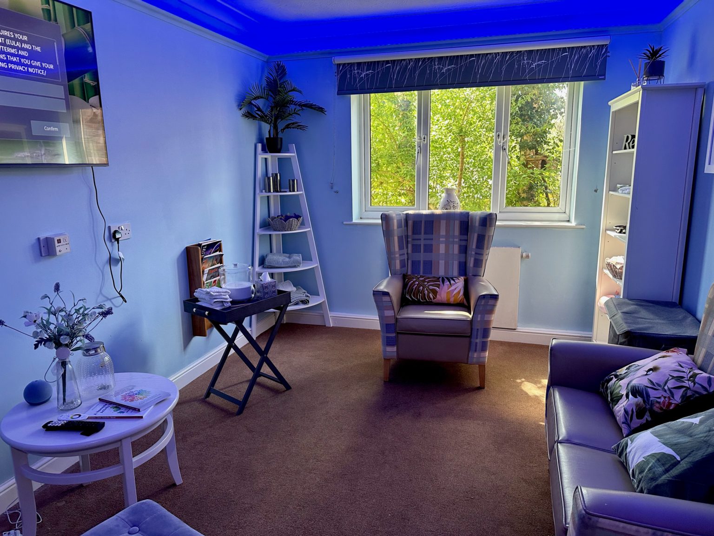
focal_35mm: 24
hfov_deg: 71.6
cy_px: 268
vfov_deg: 56.8
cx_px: 357
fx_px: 495
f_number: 1.78
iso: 200
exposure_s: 1/90
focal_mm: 6.86
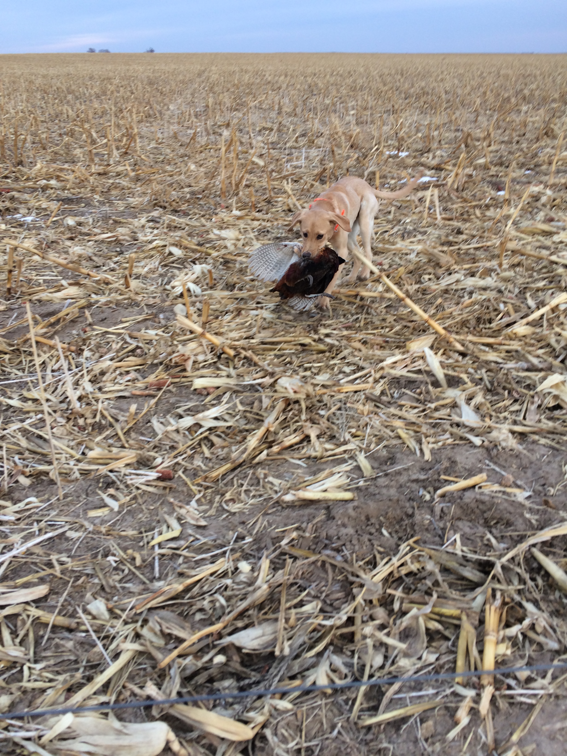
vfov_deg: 61.7
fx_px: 633
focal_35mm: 29
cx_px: 284
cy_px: 378
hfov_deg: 48.2
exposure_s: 1/120
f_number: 2.2
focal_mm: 4.15
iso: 40
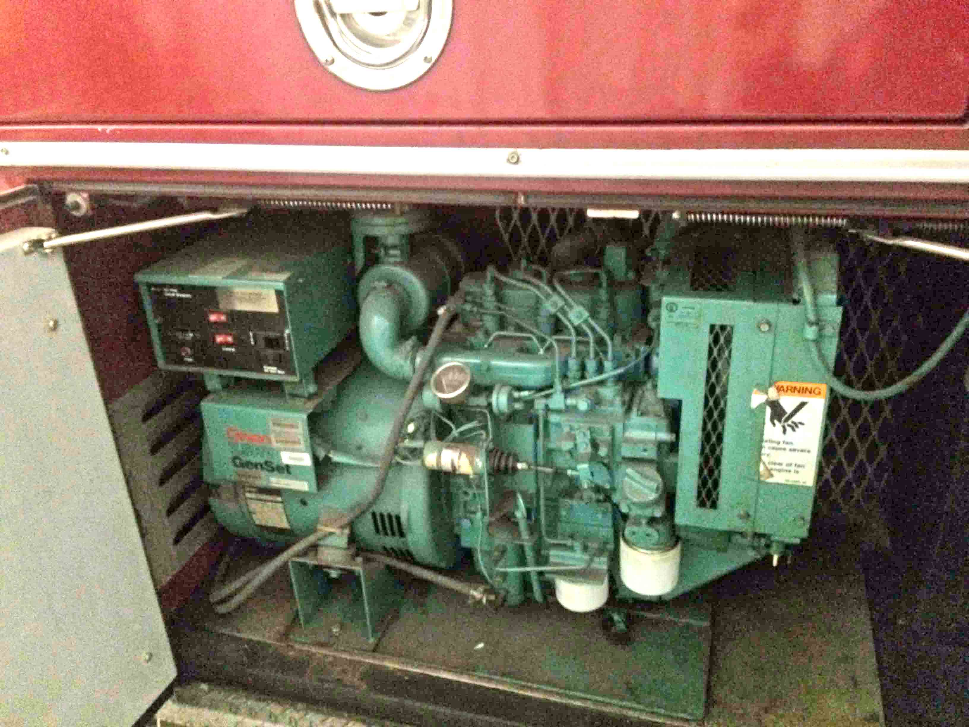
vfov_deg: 48.2
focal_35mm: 29
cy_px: 364
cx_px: 484
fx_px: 812
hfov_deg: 61.7
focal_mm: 4.15
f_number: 2.2
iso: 2000
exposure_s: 1/15
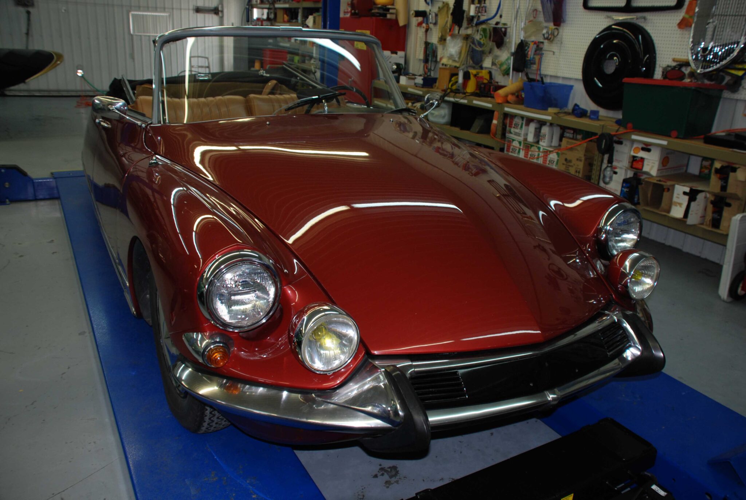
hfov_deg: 61.9
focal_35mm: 30
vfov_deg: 43.7
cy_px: 250
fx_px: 622
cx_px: 373
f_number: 3.8
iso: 200
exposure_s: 1/60
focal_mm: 20
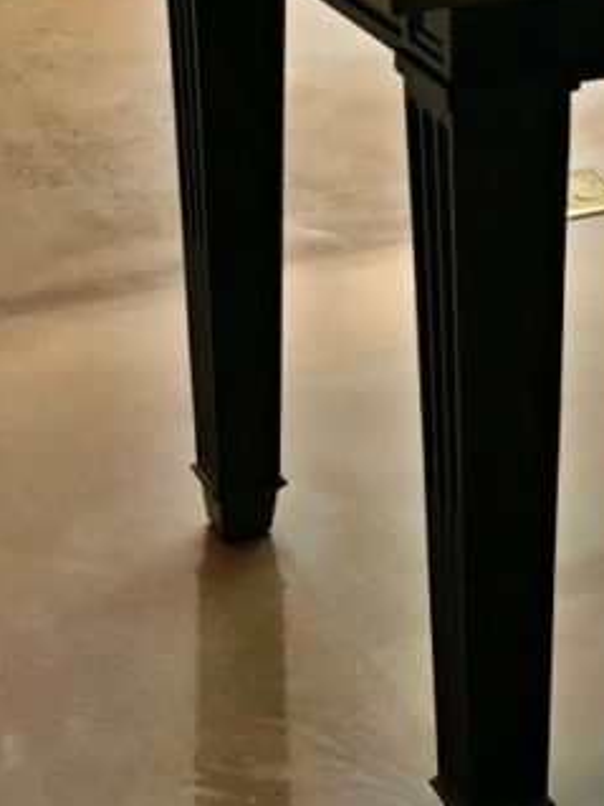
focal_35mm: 93
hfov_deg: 15.5
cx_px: 639
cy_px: -114
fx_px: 2165
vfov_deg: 20.0
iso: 32
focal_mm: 4.15
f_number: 2.2
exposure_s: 1/30
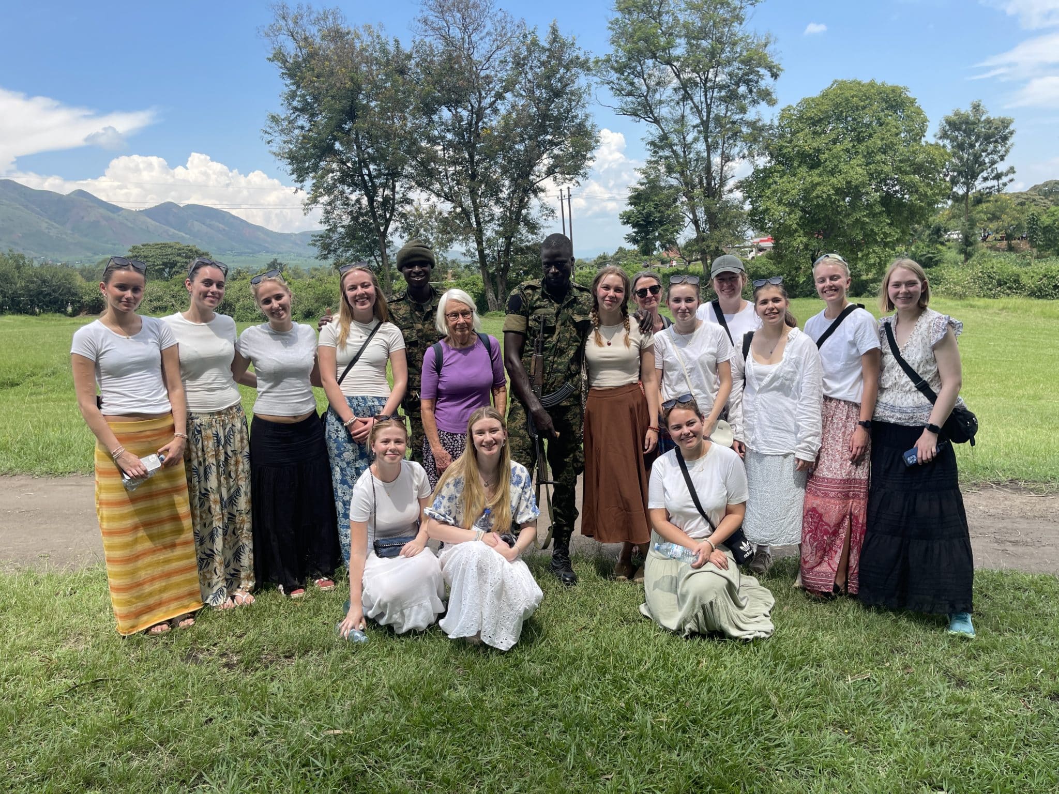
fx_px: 765
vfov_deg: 54.9
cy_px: 397
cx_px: 530
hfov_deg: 69.4
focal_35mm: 25
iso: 32
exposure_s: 1/1534
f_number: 1.6
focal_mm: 5.1
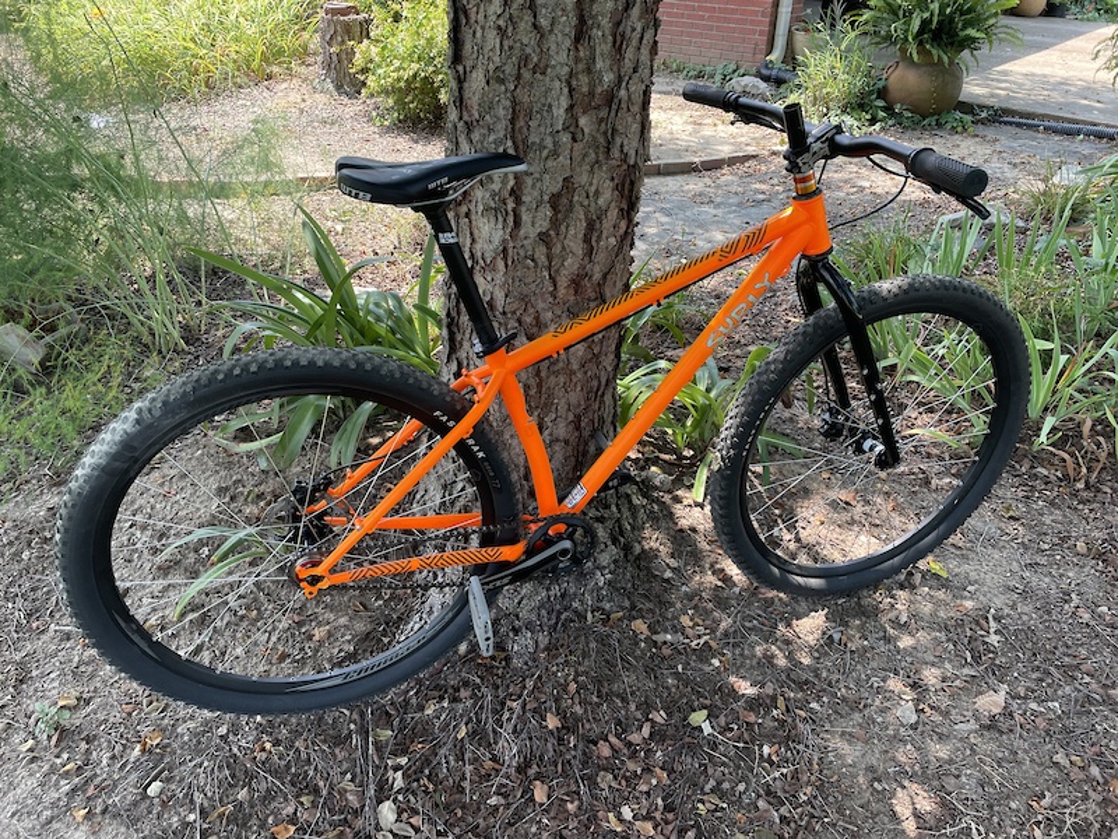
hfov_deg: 67.3
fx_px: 840
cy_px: 420
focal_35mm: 26
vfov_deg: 53.1
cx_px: 559
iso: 32
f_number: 1.6
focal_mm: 4.2
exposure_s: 1/233
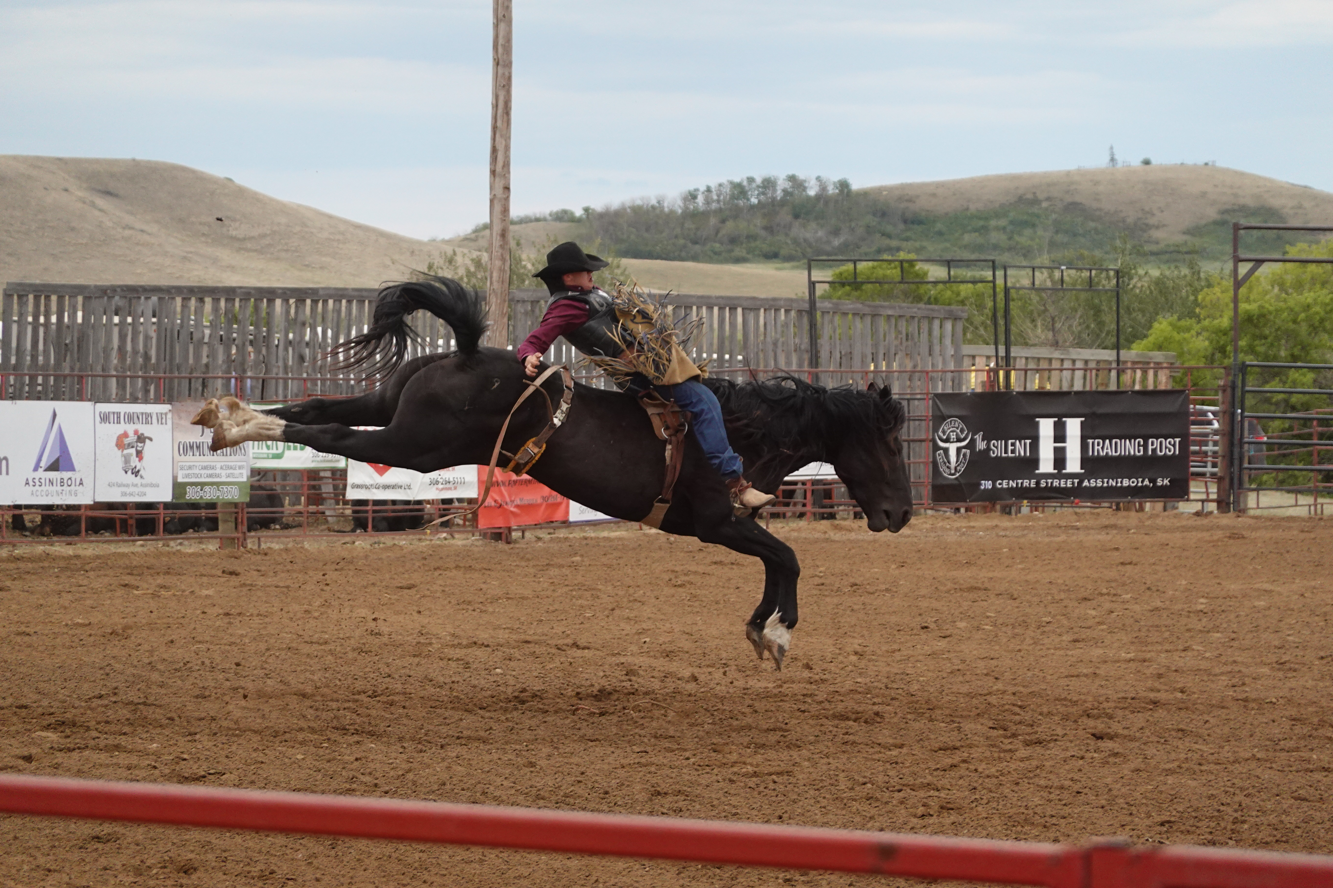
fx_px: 7405
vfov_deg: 6.9
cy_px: 444
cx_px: 666
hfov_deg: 10.3
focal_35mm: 200
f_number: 4.5
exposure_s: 1/2000
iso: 640
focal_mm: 72
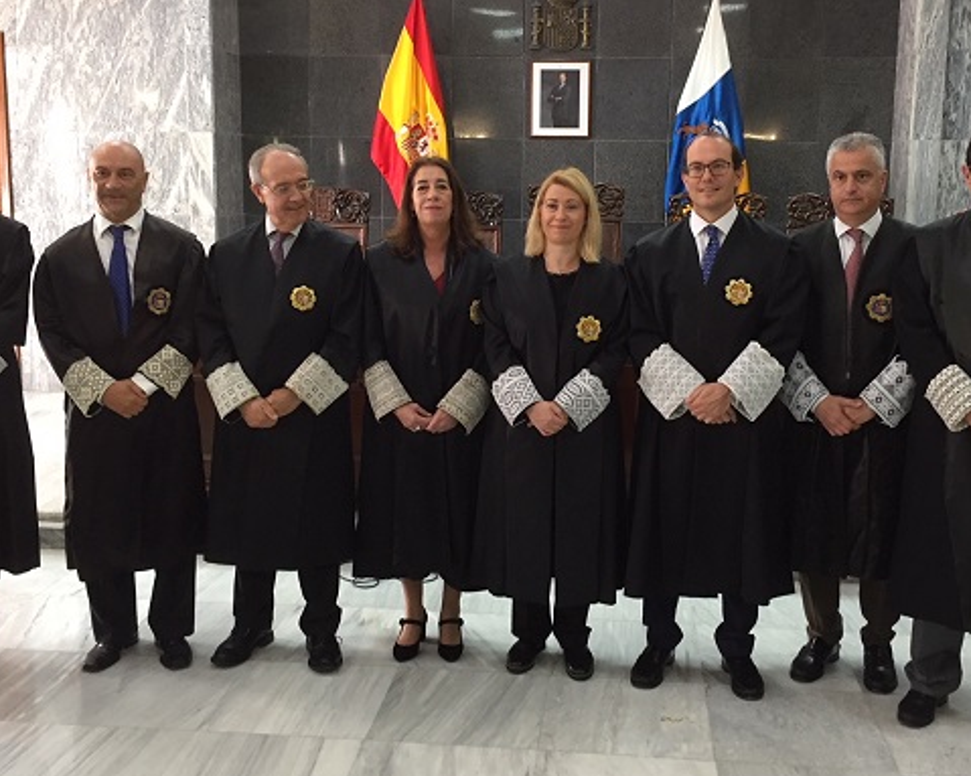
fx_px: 1121
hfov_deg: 46.8
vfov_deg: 38.1
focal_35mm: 39
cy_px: 335
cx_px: 523
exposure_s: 1/33
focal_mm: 4.15
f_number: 2.2
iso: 160
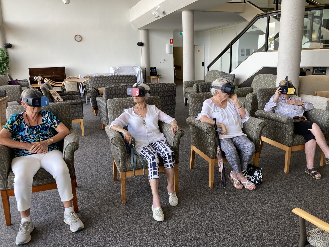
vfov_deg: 49.7
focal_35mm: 28
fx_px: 266
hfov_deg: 63.4
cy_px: 124
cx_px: 164
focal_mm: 3.99
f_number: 1.8
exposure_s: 1/100
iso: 40
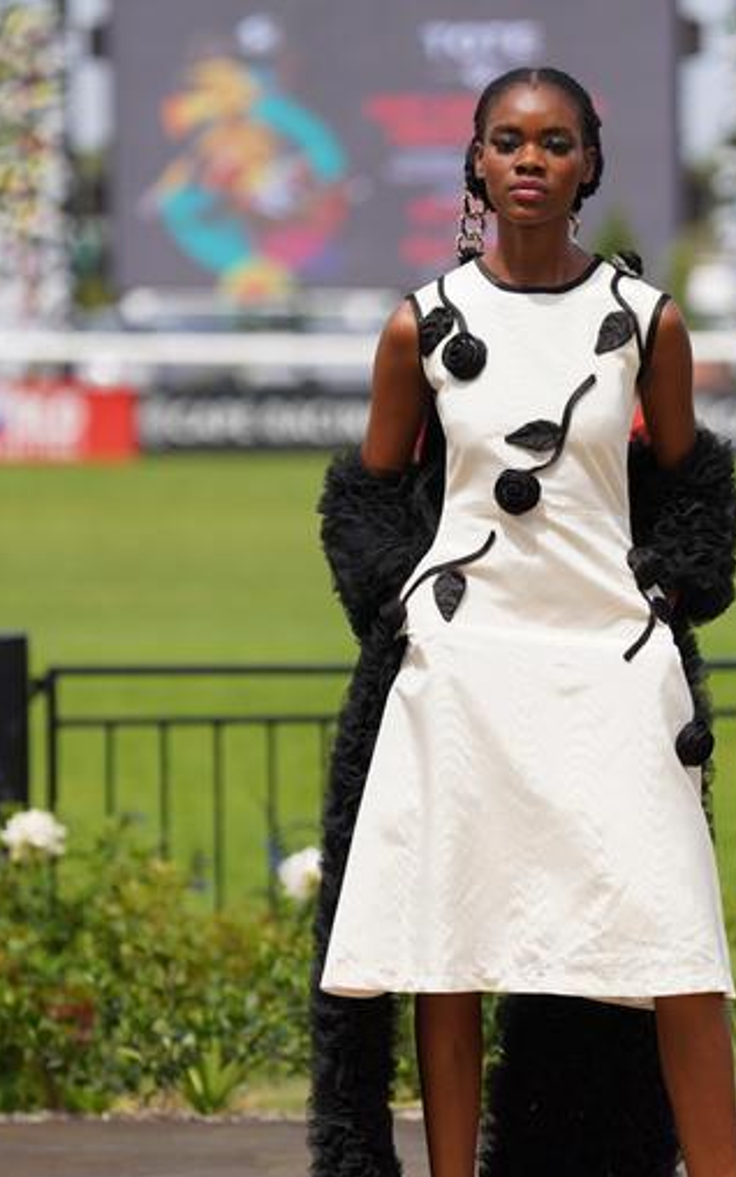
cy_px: 717
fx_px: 8058
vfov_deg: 8.4
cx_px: 569
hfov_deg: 5.2
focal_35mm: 251
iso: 100
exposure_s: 1/1250
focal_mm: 167
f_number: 3.2
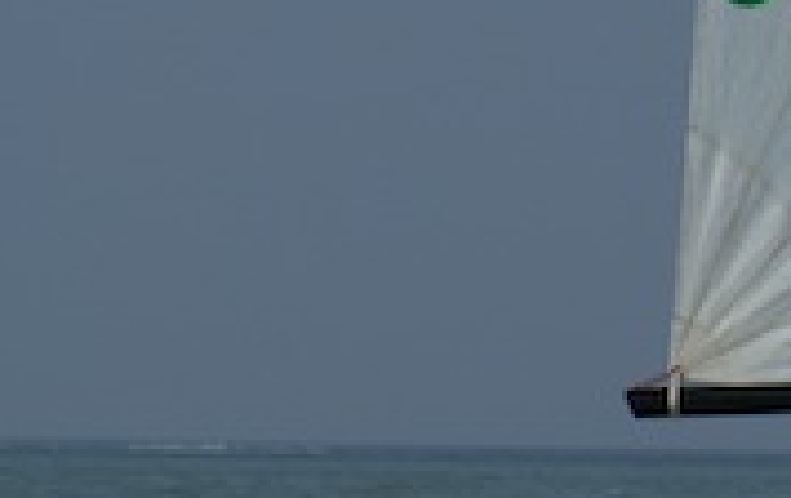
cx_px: 1249
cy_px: 340
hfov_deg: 2.0
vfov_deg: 1.3
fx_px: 22181
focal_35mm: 1027
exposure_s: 1/350
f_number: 11
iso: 100
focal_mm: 200
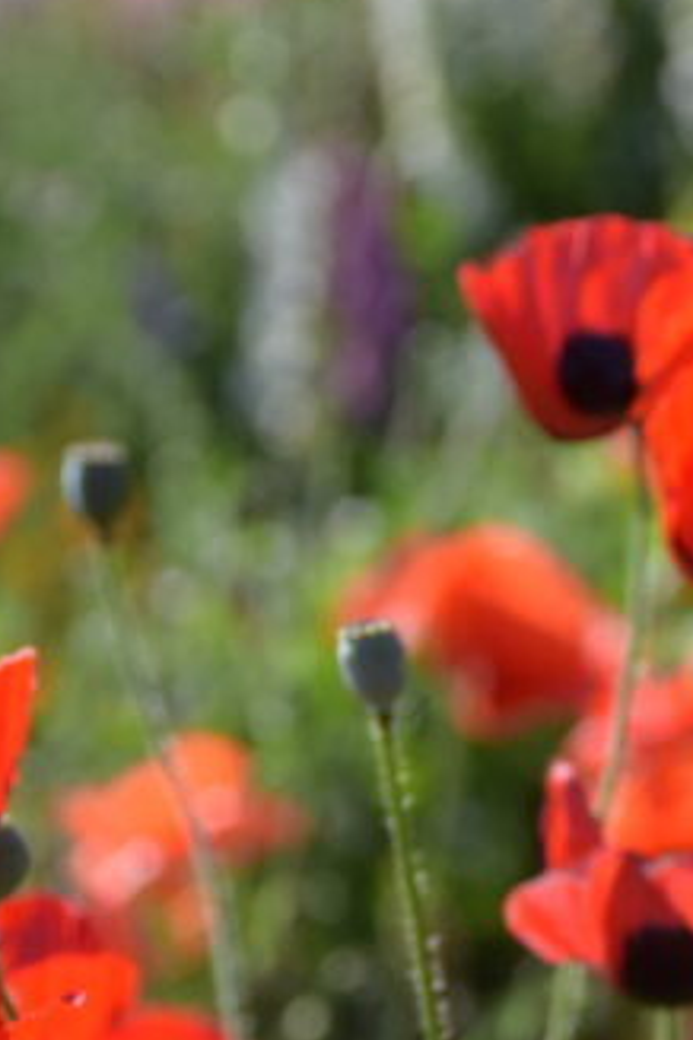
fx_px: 8142
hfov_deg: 4.9
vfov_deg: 7.3
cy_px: 995
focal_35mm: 282
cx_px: 536
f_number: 7.1
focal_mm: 60
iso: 320
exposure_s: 1/800
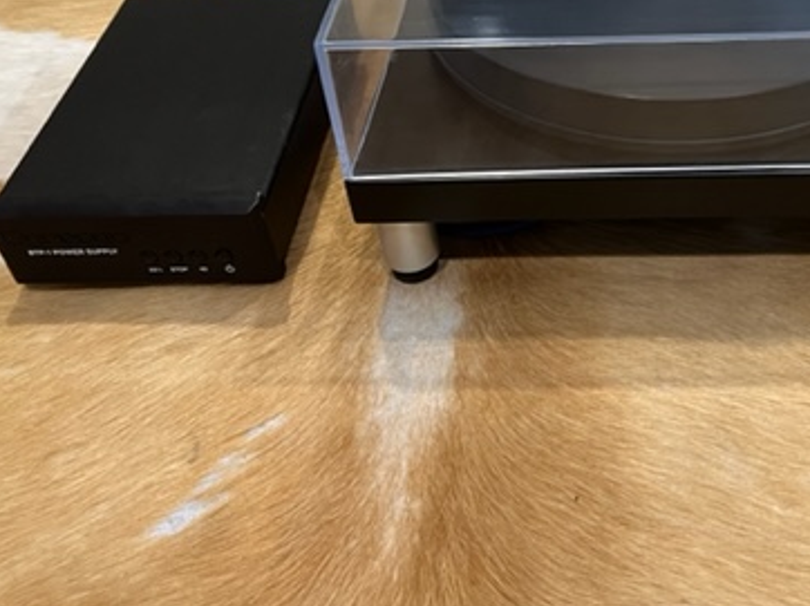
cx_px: 622
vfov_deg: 30.4
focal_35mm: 46
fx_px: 1076
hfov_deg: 40.0
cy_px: 89
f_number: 1.5
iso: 200
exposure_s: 1/50
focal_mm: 5.7
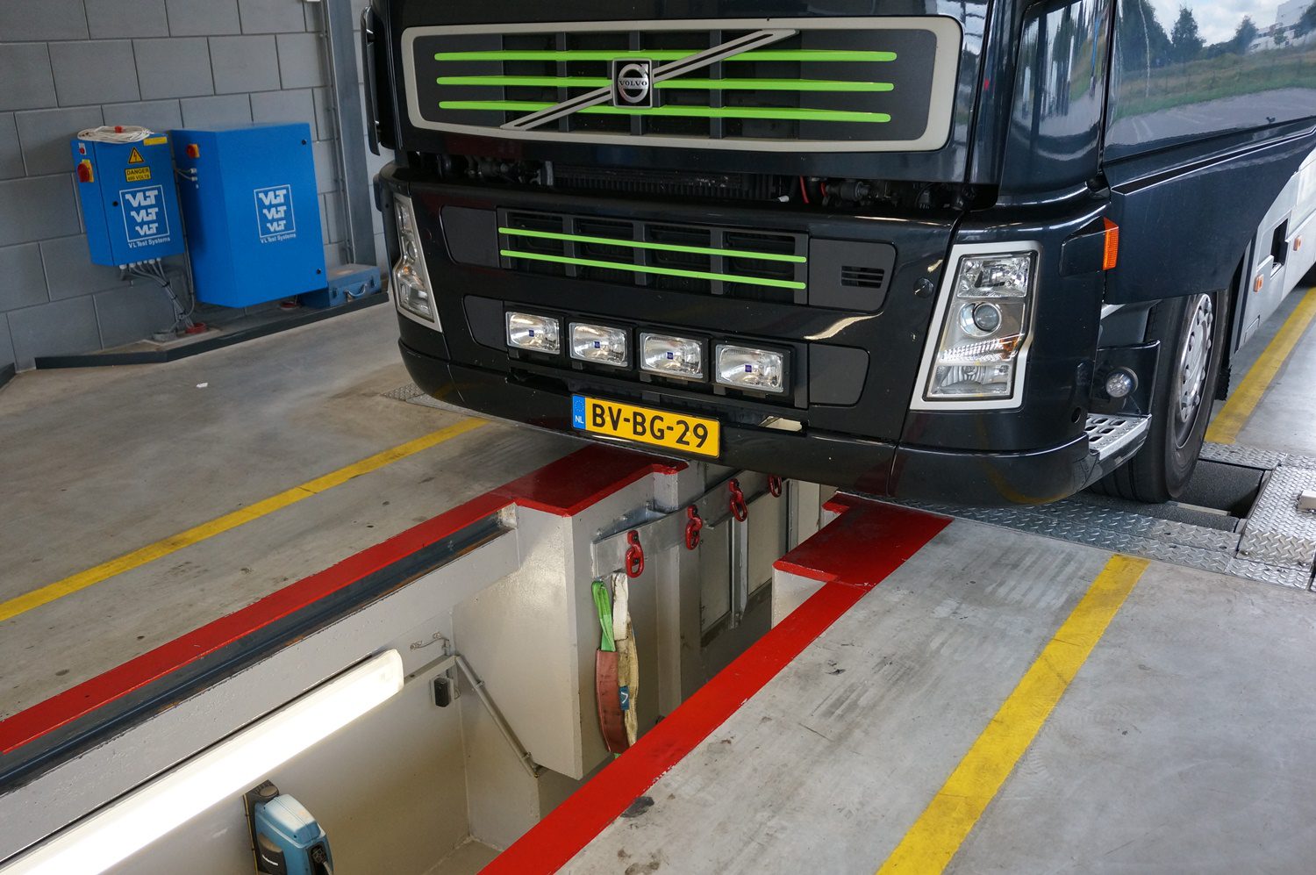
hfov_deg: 57.3
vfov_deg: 39.9
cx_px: 658
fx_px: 1205
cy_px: 438
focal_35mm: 33
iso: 800
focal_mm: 22
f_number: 4
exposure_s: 1/160
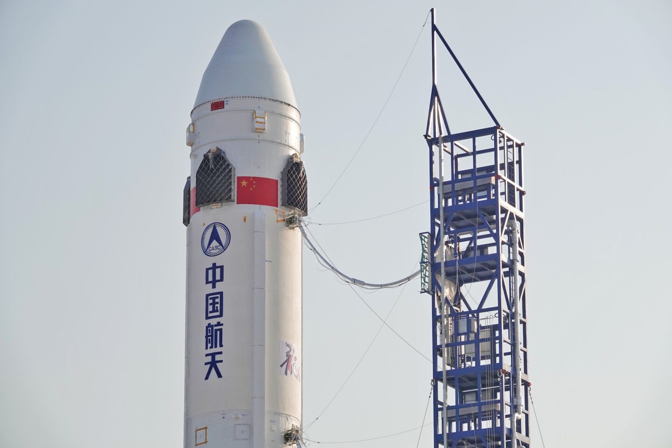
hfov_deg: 15.2
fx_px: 2520
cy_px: 224
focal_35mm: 135
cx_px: 336
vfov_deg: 10.2
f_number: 4.5
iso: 100
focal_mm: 49.51
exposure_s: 1/1000
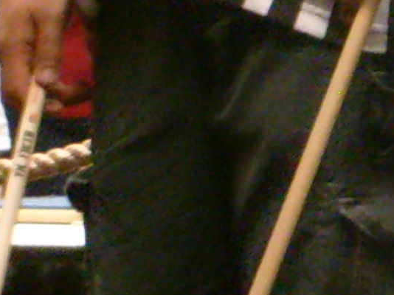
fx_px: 6940
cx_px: 964
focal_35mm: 610
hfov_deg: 3.2
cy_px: -36
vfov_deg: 2.4
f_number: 4.9
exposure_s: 1/6
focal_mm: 17.4
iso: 200
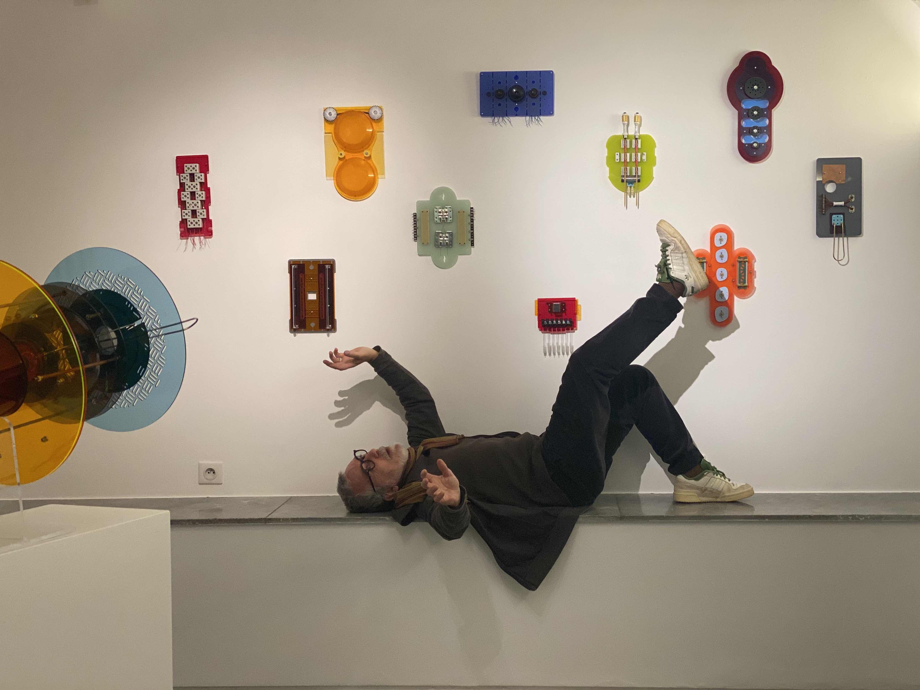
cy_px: 345
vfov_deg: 28.0
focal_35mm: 52
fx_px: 1382
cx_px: 460
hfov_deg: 36.8
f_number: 2
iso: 160
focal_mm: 6
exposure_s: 1/100
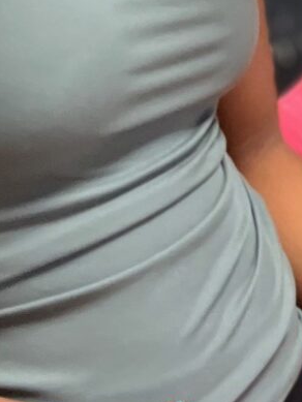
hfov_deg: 10.4
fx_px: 1593
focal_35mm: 137
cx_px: 493
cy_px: -137
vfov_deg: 13.8
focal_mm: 5.1
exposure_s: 1/60
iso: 250
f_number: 1.6
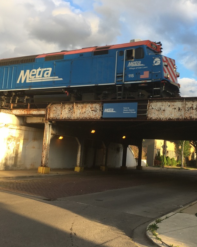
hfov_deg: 38.6
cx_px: 136
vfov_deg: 47.9
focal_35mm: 38
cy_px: 123
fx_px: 277
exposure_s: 1/270
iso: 25
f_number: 2.2
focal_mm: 4.15
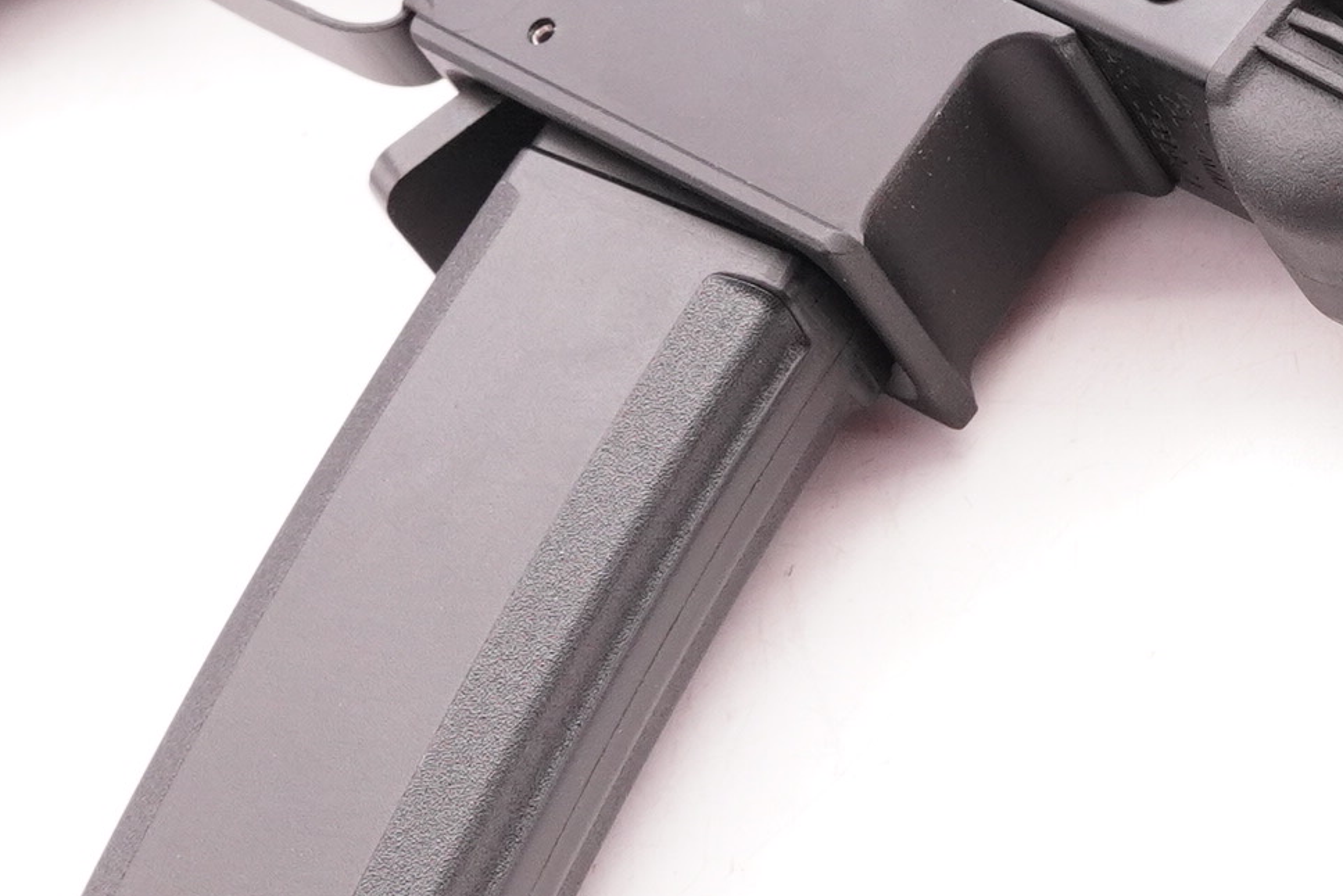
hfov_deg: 13.4
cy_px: 105
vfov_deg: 9.1
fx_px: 5642
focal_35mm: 151
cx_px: 1289
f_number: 5.6
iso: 1000
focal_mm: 23
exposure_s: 1/125
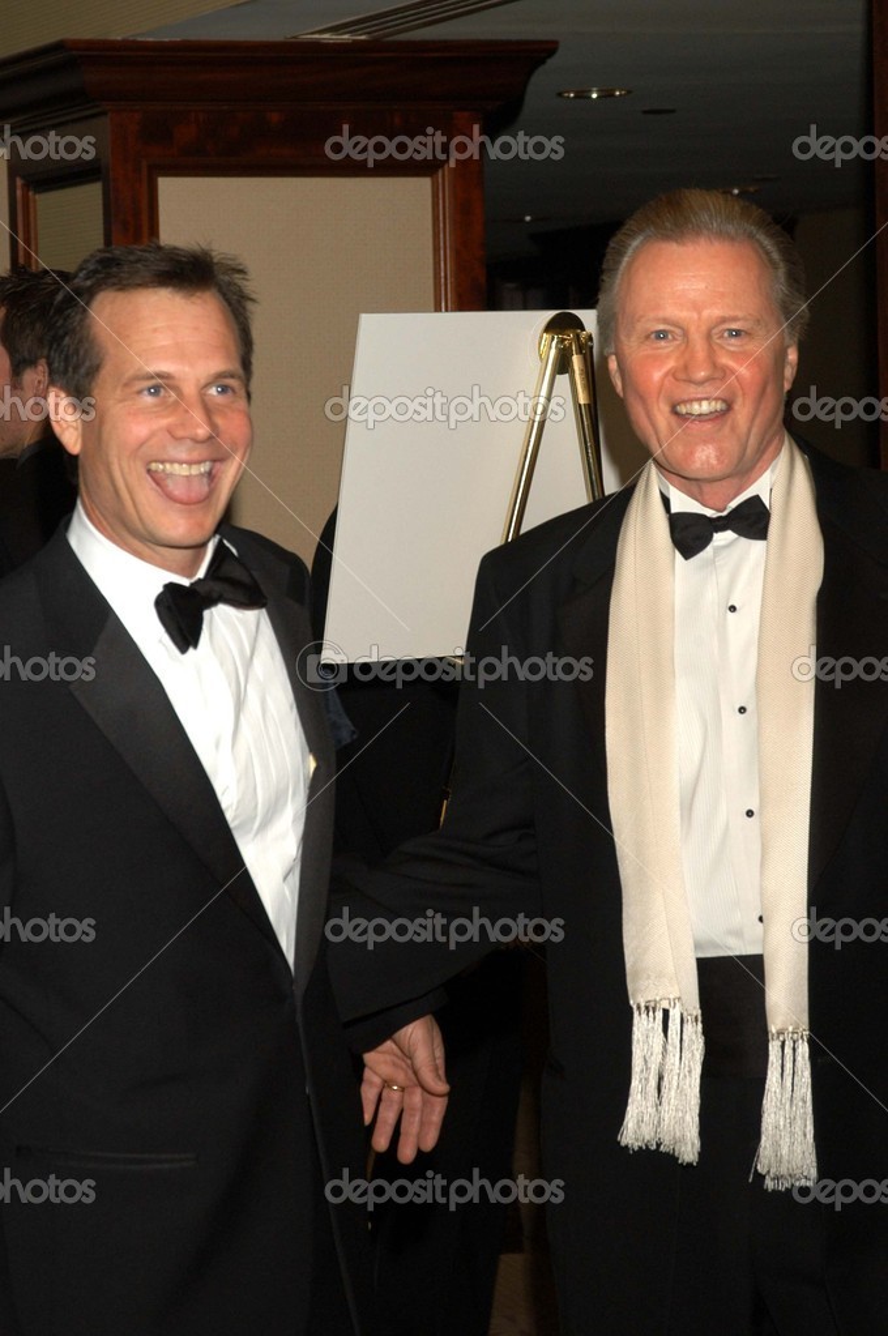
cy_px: 668
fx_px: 4004
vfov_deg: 18.9
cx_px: 444
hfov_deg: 12.7
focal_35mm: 108
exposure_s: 1/180
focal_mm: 72
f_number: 7.1
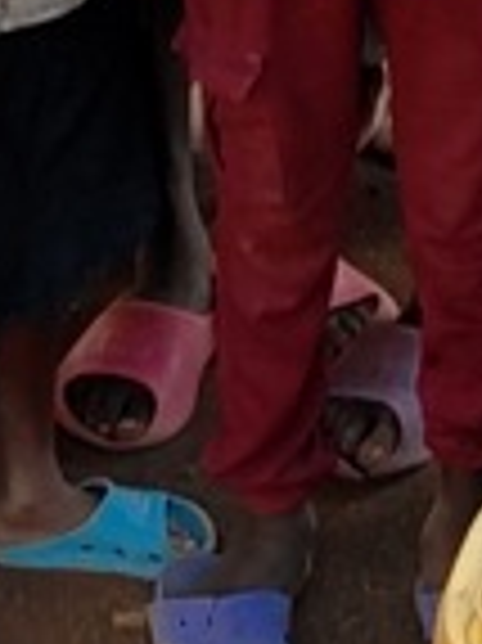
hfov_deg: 7.9
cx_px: 514
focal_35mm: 186
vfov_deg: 10.4
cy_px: -207
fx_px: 3458
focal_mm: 4.81
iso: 50
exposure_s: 1/397
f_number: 1.8
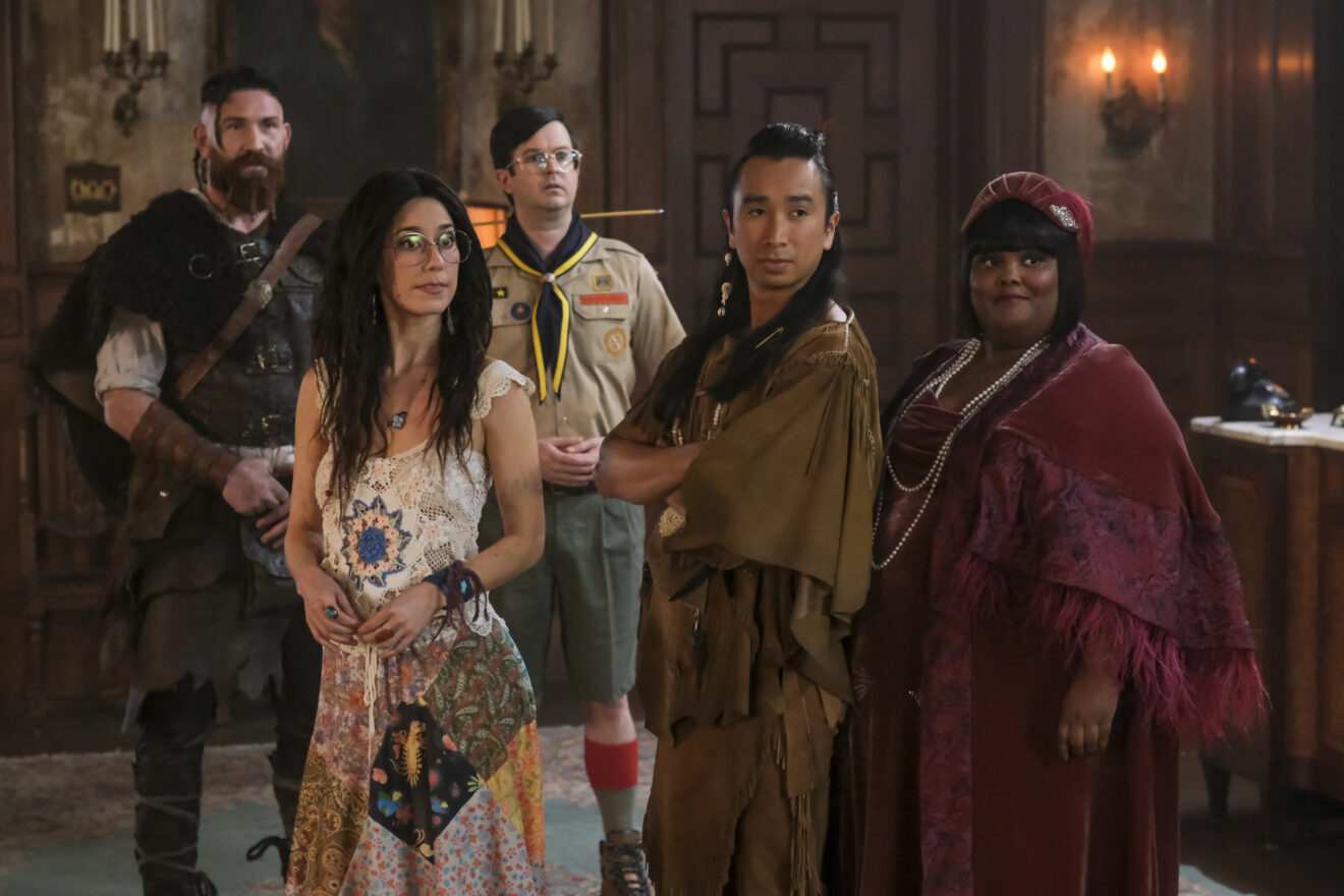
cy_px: 448
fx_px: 3136
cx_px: 672
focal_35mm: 84
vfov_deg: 16.3
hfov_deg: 24.2
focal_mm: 56
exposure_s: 1/125
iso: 6400
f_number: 2.8
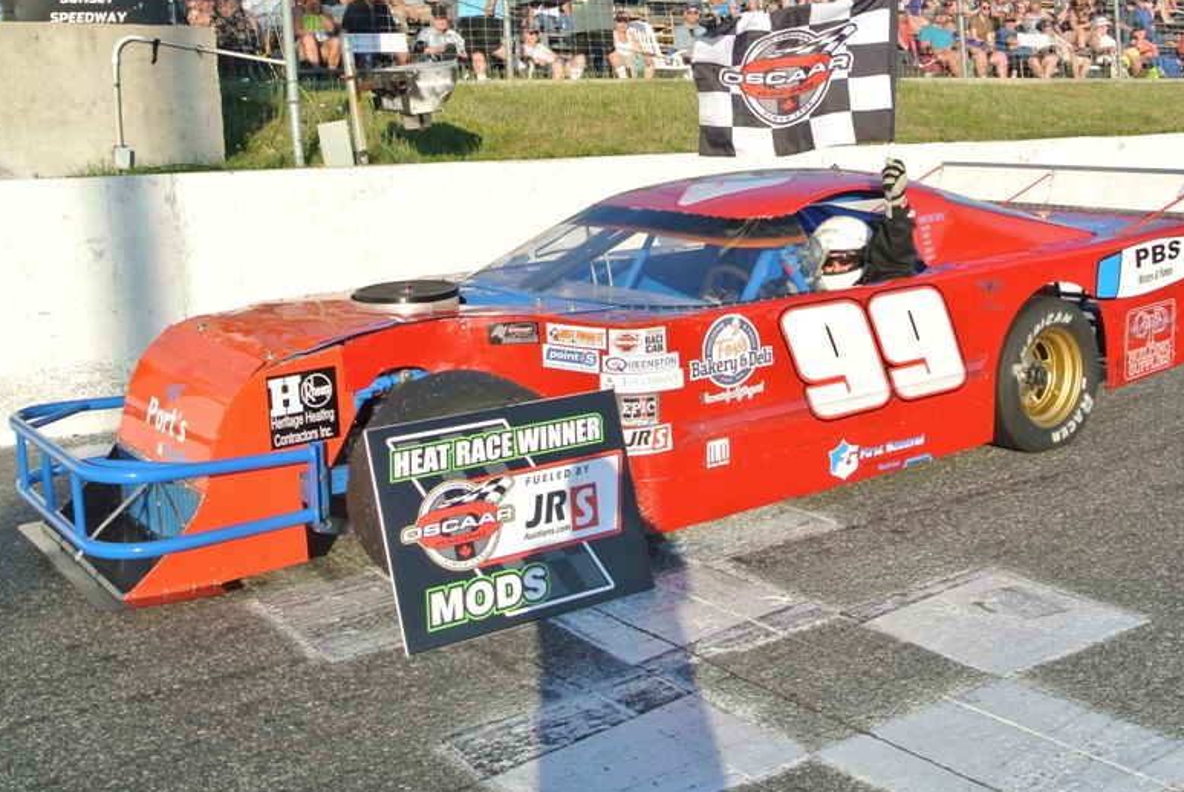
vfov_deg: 32.6
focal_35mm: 41
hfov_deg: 47.2
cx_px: 675
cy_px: 296
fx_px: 1350
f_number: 7.1
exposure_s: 1/160
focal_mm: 11.8
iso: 100
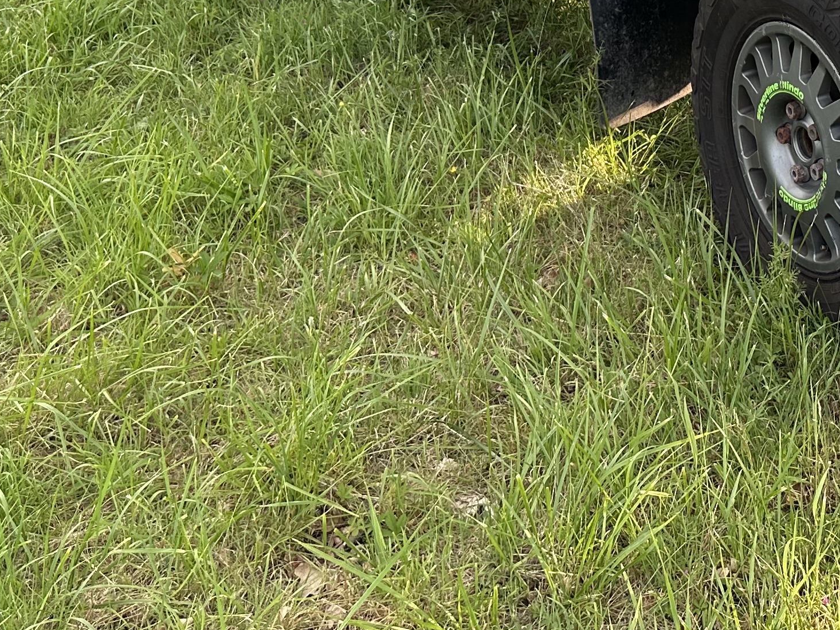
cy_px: -230
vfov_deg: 20.1
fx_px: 1602
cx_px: 862
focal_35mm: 66
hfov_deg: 27.5
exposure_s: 1/475
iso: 80
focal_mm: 6.86
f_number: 1.78
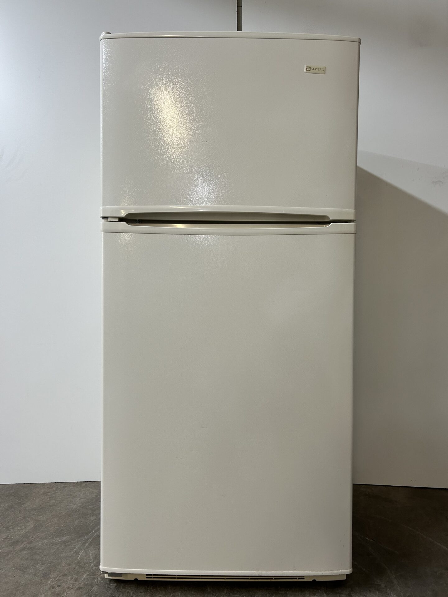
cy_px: 298
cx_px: 224
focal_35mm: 26
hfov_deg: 53.1
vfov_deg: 67.3
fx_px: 449
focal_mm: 5.7
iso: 100
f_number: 1.5
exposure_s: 1/60
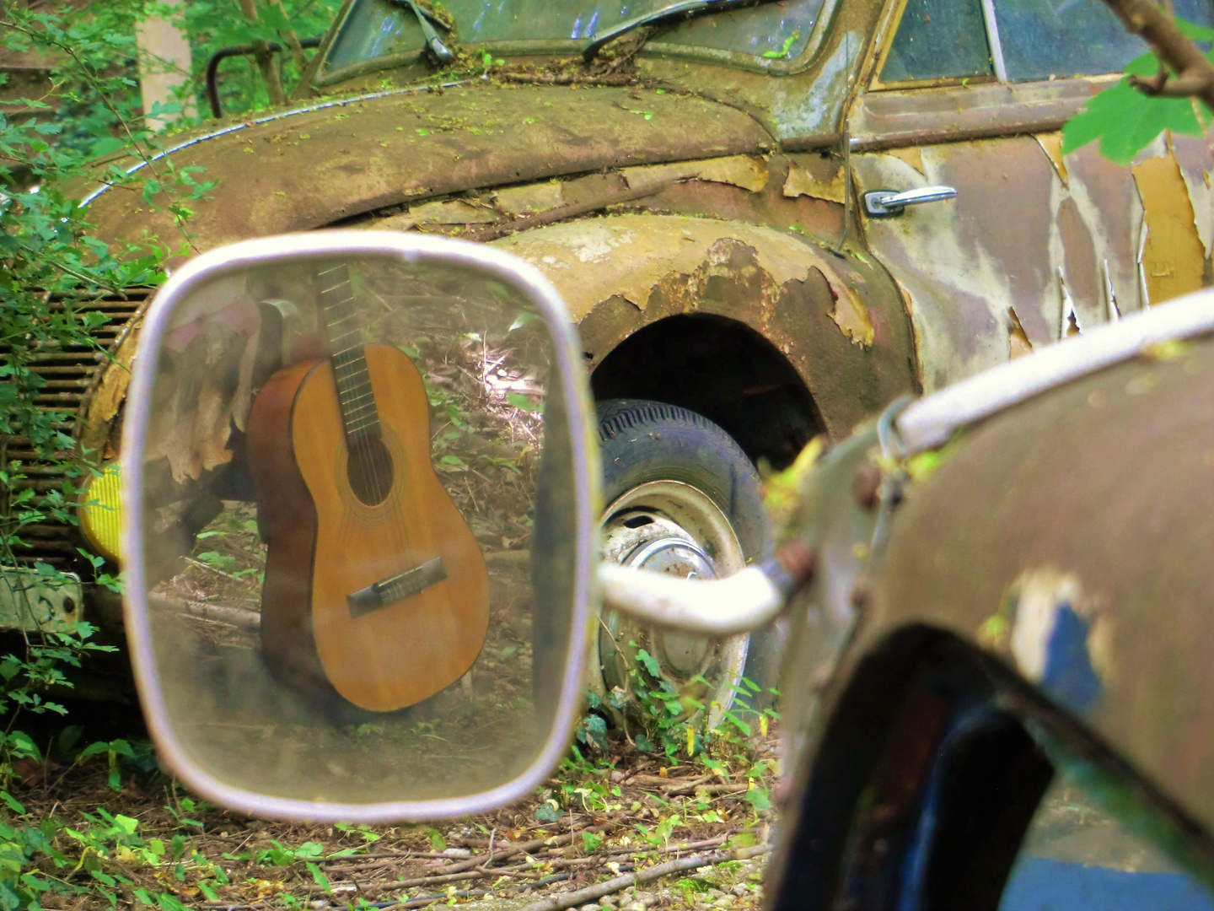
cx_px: 607
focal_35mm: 145
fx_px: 5085
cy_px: 456
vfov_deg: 10.2
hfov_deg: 13.6
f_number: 4.6
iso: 400
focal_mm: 25.9
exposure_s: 1/25
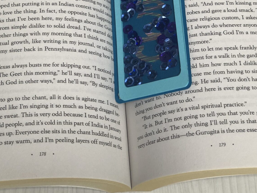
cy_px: 31
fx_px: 698
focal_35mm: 94
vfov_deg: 15.6
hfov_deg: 20.8
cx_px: 97
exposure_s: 1/60
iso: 25
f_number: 2.4
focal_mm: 6
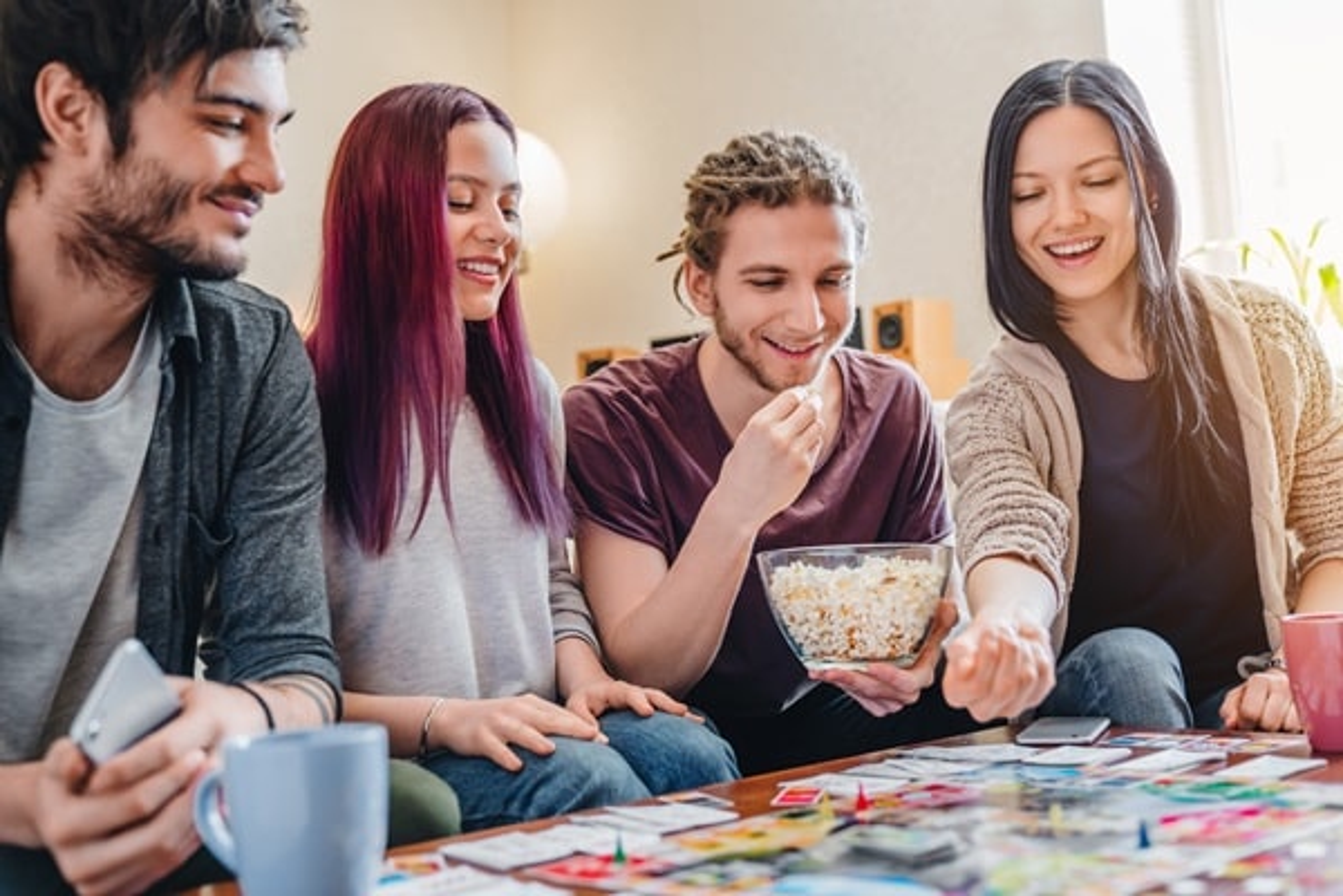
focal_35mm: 41
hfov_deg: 47.4
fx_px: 1529
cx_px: 672
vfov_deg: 32.6
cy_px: 448
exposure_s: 1/250
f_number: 2.8
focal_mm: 41
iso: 800
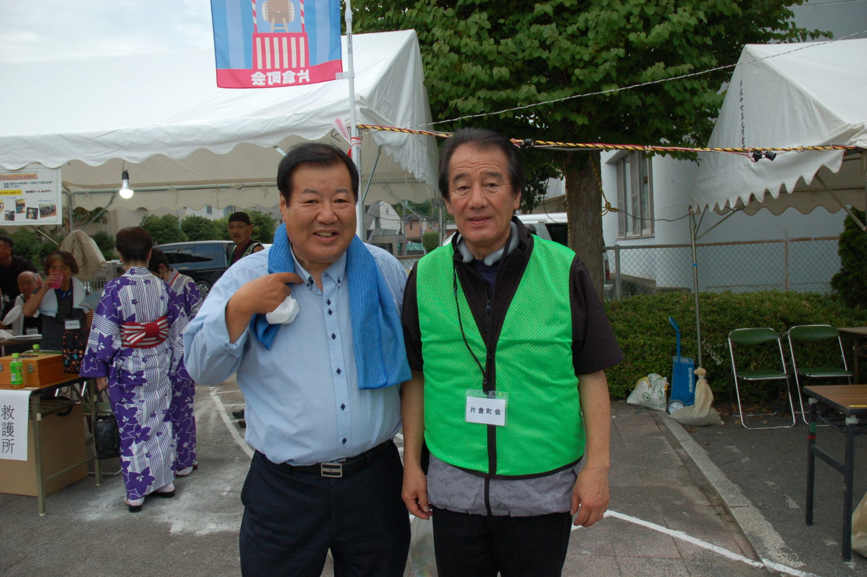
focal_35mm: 27
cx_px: 434
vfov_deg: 47.8
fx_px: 650
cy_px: 288
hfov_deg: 67.4
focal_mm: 18
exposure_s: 1/100
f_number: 5
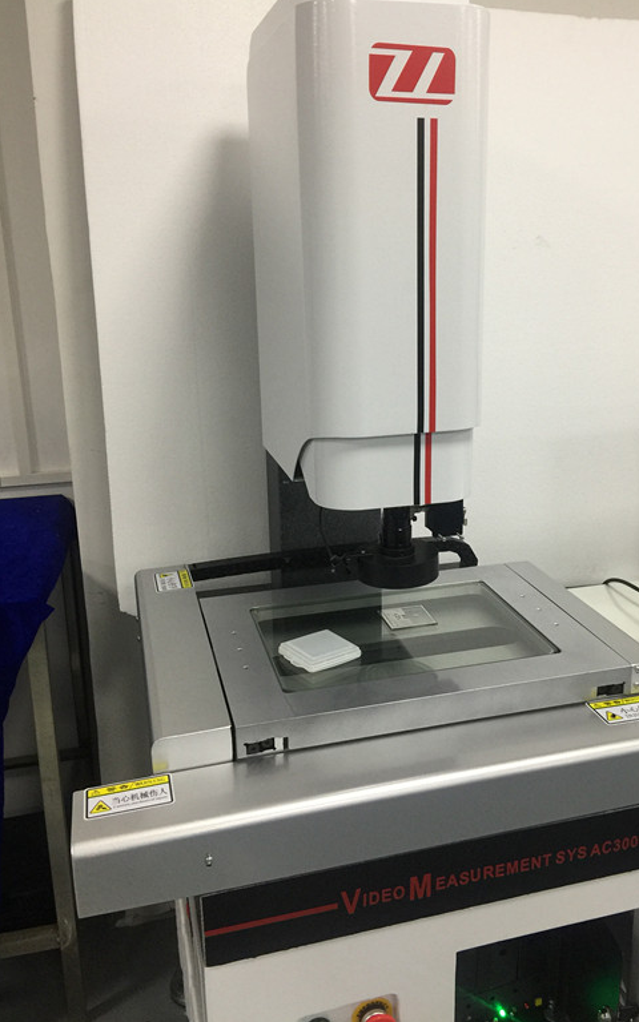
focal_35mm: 32
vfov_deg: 59.6
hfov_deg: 39.2
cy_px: 492
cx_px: 394
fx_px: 892
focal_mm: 4.15
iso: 50
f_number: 2.2
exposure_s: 1/33
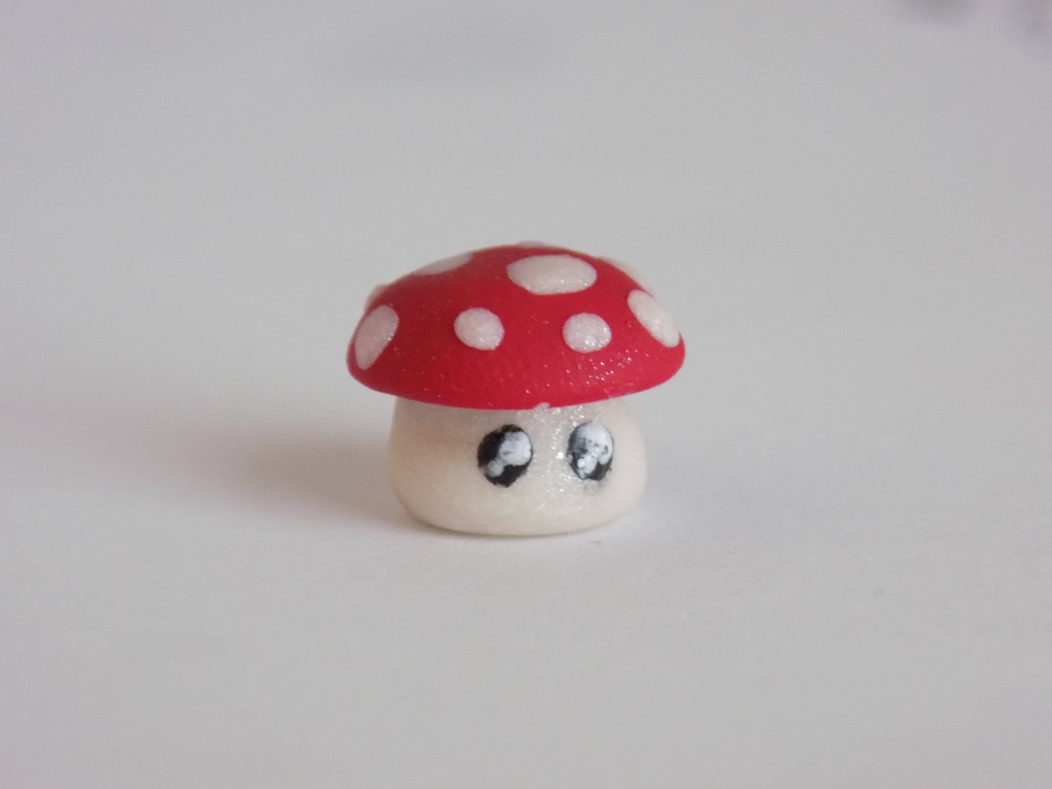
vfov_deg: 7.8
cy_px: 394
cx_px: 526
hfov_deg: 10.4
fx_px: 5774
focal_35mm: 190
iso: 400
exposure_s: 1/4
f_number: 5.4
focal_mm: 33.7
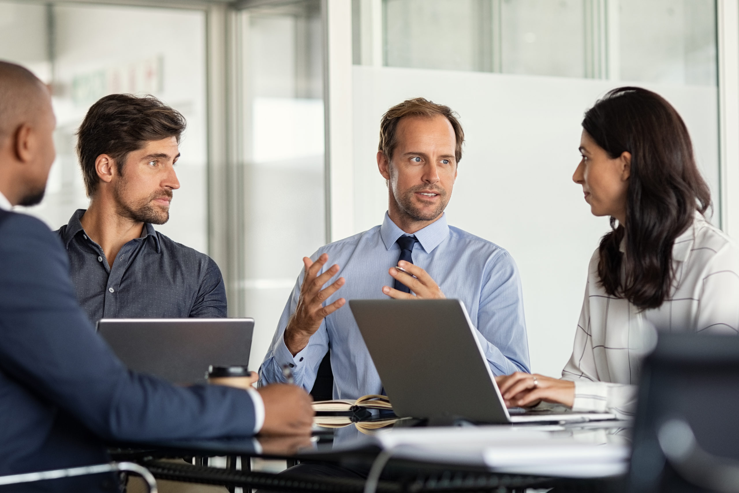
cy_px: 246
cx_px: 370
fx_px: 2586
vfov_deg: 10.9
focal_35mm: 126
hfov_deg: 16.3
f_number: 2.8
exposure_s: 1/200
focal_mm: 105
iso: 400
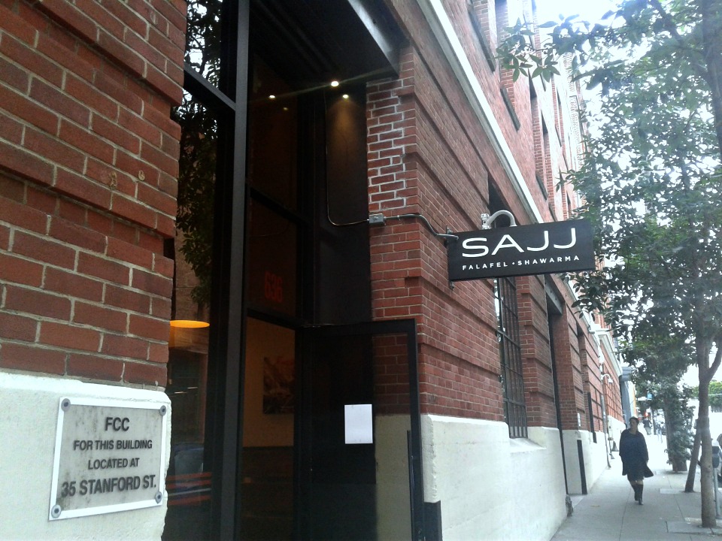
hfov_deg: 55.4
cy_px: 270
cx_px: 361
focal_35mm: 33
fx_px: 688
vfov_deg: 42.9
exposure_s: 1/50
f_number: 2.2
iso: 50
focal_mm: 3.3
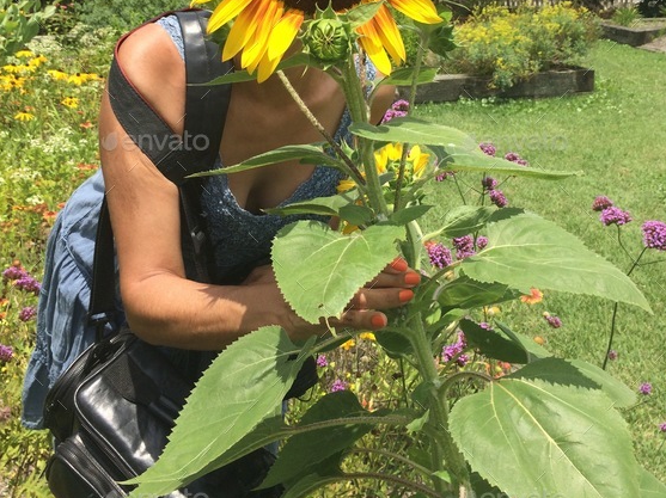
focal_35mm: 41
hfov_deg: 45.8
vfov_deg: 33.7
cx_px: 331
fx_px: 788
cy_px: 75
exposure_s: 1/1866
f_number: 2.2
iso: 32
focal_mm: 4.15
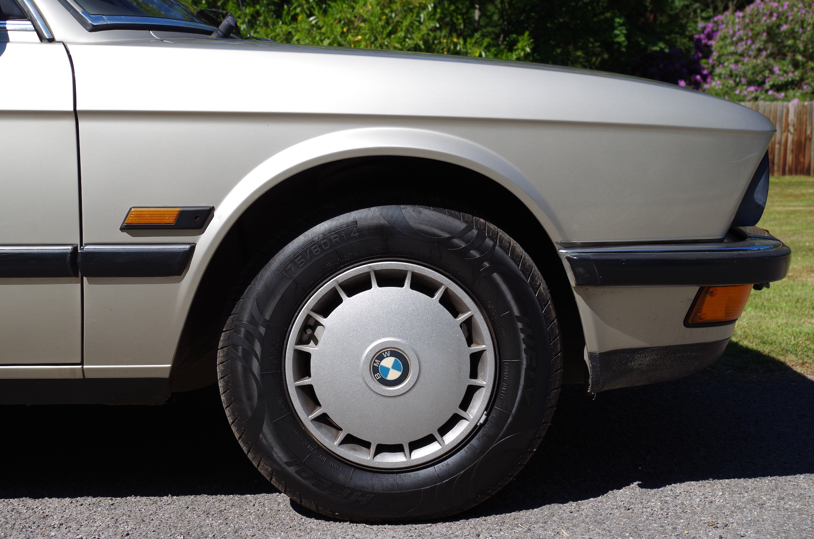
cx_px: 407
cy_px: 270
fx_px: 1038
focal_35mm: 46
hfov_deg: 42.8
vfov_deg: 29.1
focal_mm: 30.63
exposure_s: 1/320
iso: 100
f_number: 7.1
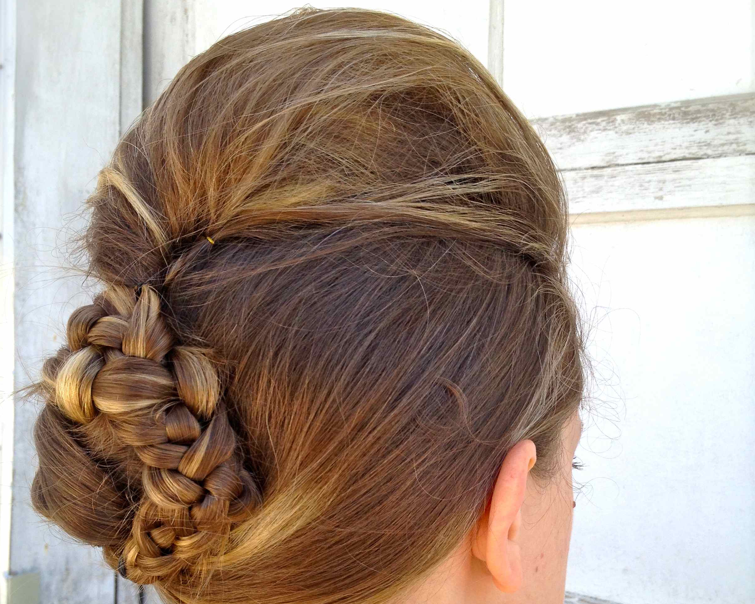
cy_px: 421
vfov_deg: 32.4
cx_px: 379
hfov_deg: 40.3
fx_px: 1028
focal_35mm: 46
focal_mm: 4.28
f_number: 2.4
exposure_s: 1/456
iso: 50
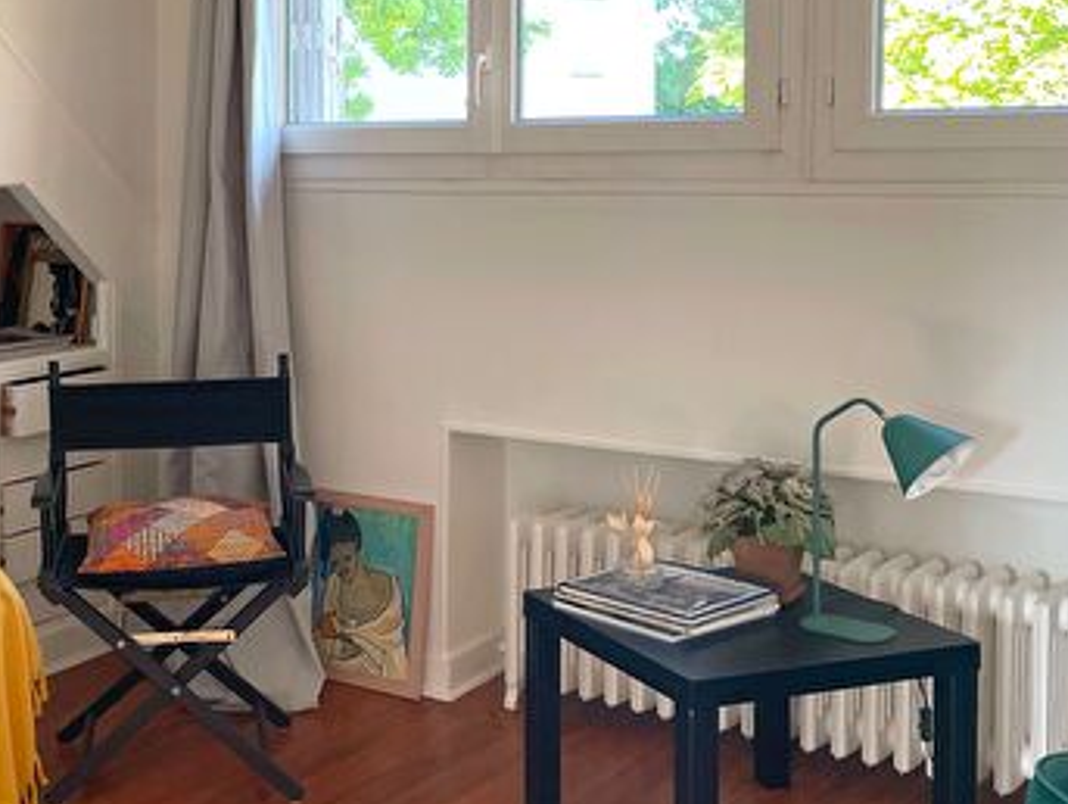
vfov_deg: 27.5
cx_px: 280
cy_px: 347
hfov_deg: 35.4
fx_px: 1637
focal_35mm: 53
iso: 125
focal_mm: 4.2
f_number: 1.6
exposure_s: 1/108
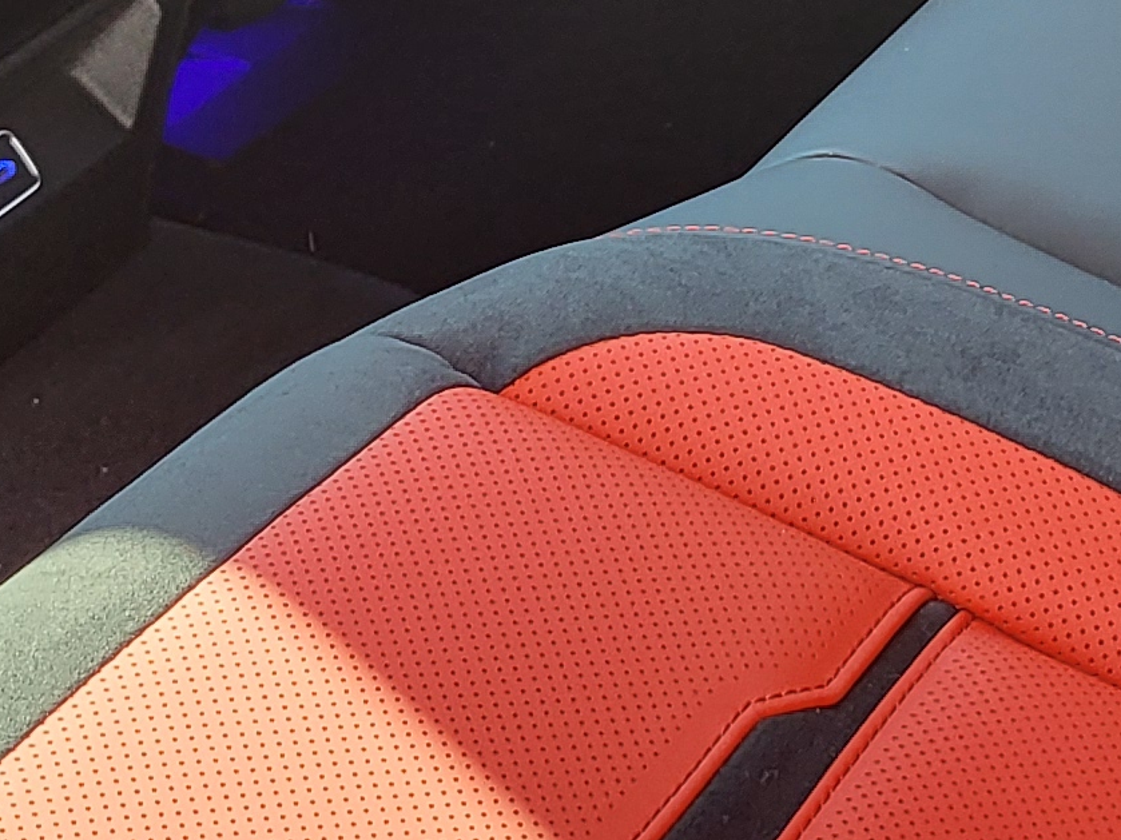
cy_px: 240
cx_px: 1030
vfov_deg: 11.9
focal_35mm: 124
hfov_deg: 15.7
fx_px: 4015
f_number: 1.8
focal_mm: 5.4
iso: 100
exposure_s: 1/120
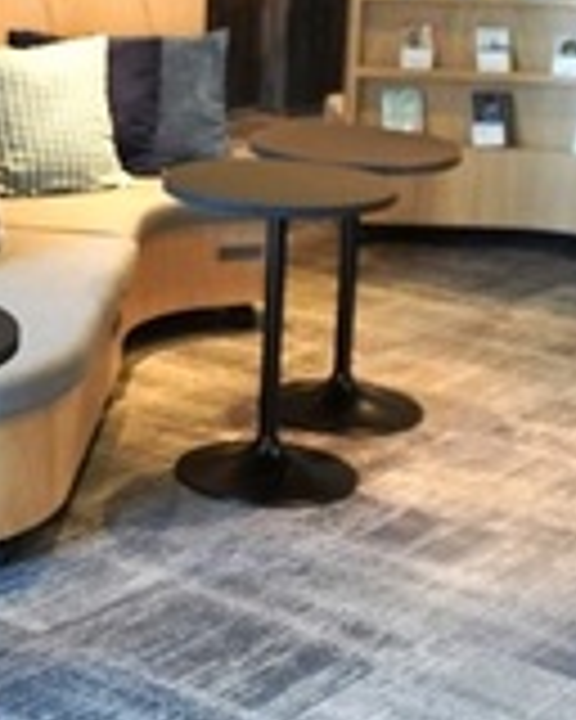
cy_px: 7
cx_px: 50
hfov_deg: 16.8
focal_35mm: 90
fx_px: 1918
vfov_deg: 20.6
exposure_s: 1/160
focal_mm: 16
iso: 1600
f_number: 4
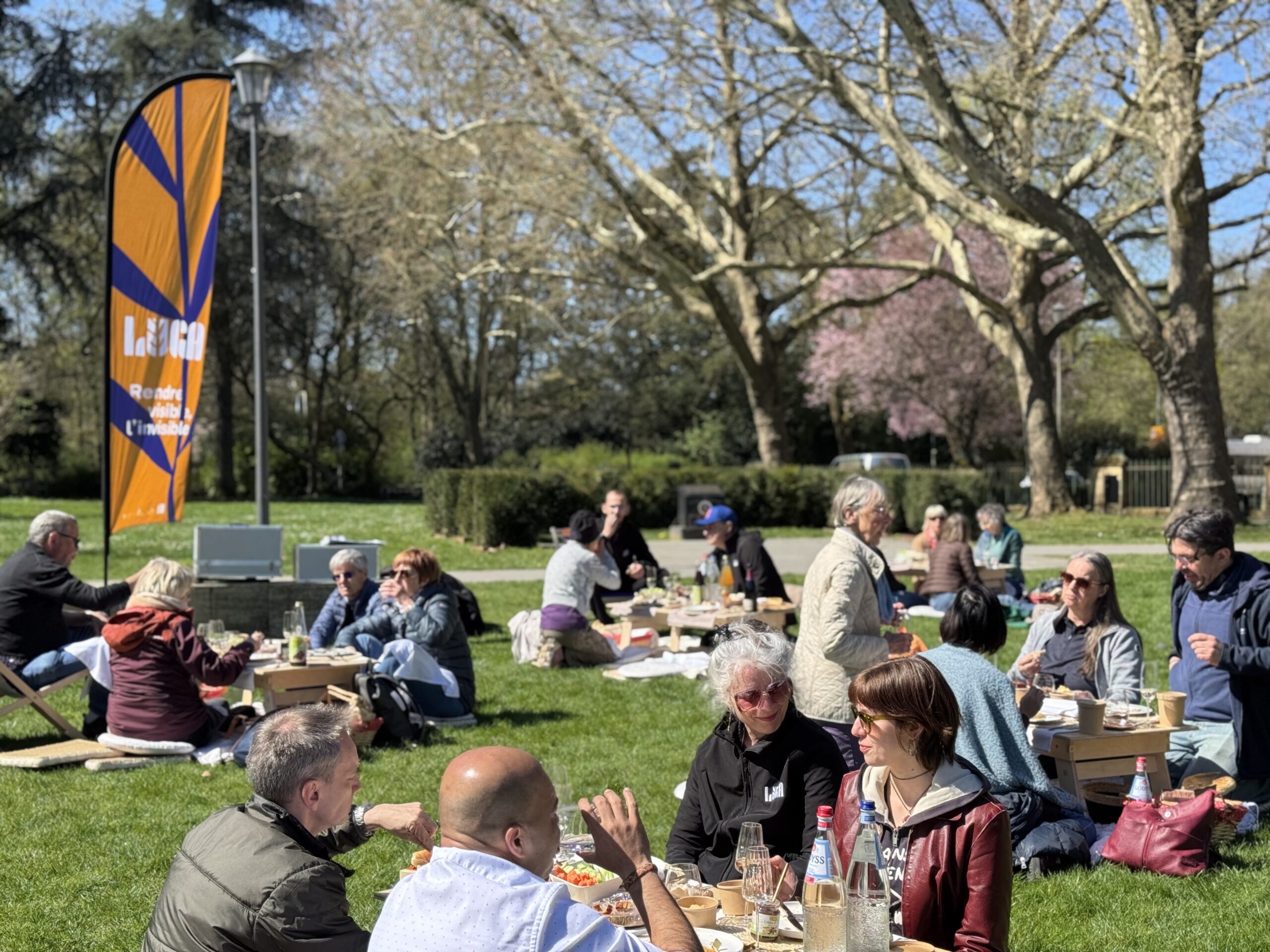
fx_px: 1761
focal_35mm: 48
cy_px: 476
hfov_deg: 39.7
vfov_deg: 30.3
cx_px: 635
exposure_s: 1/1984
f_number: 1.78
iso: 64
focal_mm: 6.76
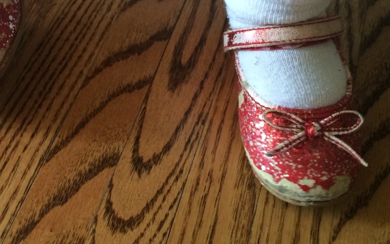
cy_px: 50
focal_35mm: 55
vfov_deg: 23.2
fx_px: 585
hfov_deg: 35.5
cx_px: 72
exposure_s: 1/30
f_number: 2.2
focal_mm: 4.15
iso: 64
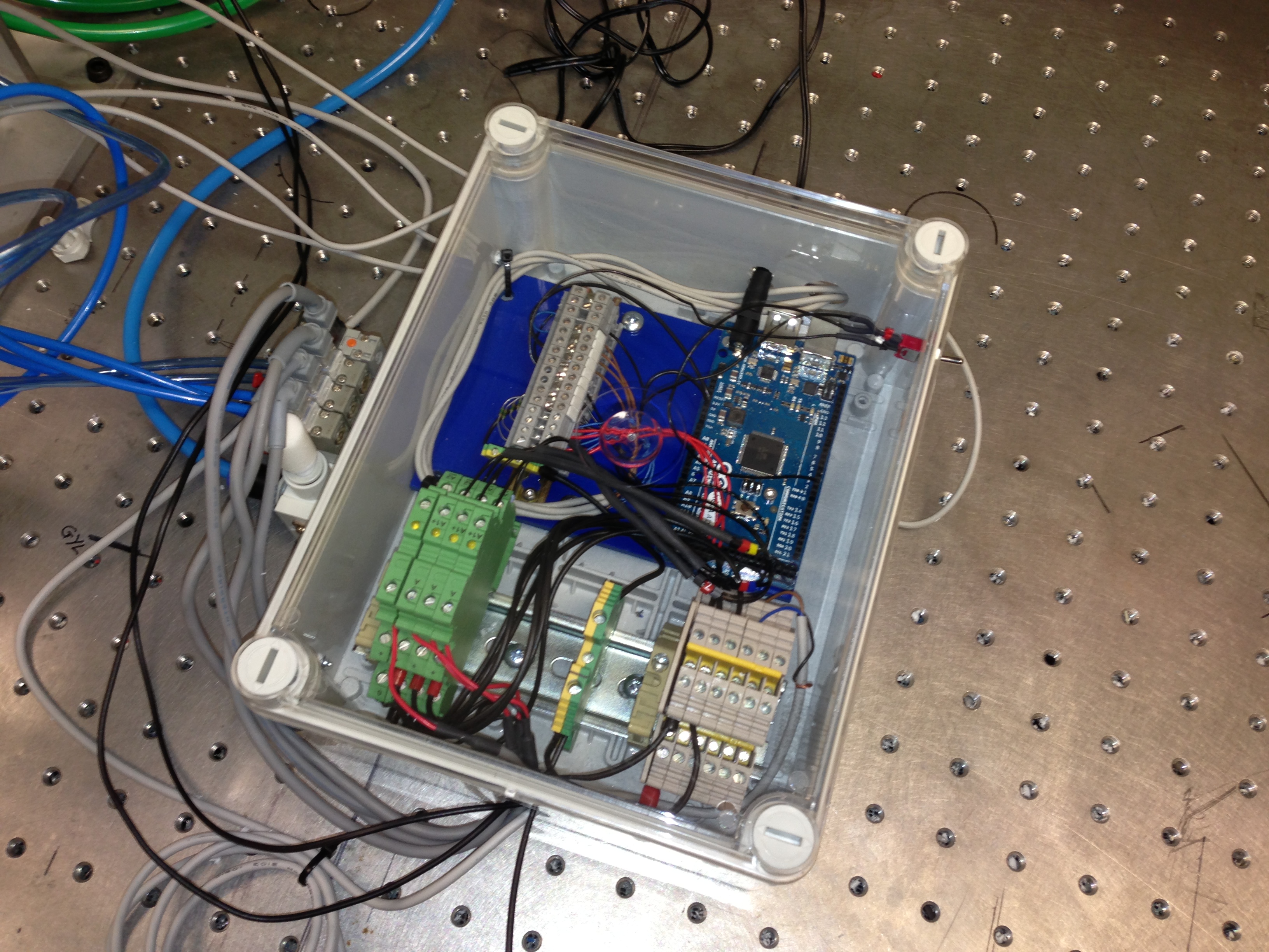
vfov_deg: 42.9
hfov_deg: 55.4
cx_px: 634
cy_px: 476
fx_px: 1210
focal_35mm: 33
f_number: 2.4
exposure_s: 1/27
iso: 50
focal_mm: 4.13
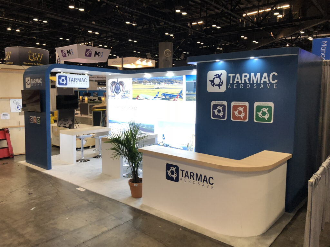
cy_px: 124
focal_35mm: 28
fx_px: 267
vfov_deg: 49.7
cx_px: 165
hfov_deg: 63.4
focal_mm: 3.99
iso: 25
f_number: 1.8
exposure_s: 1/30
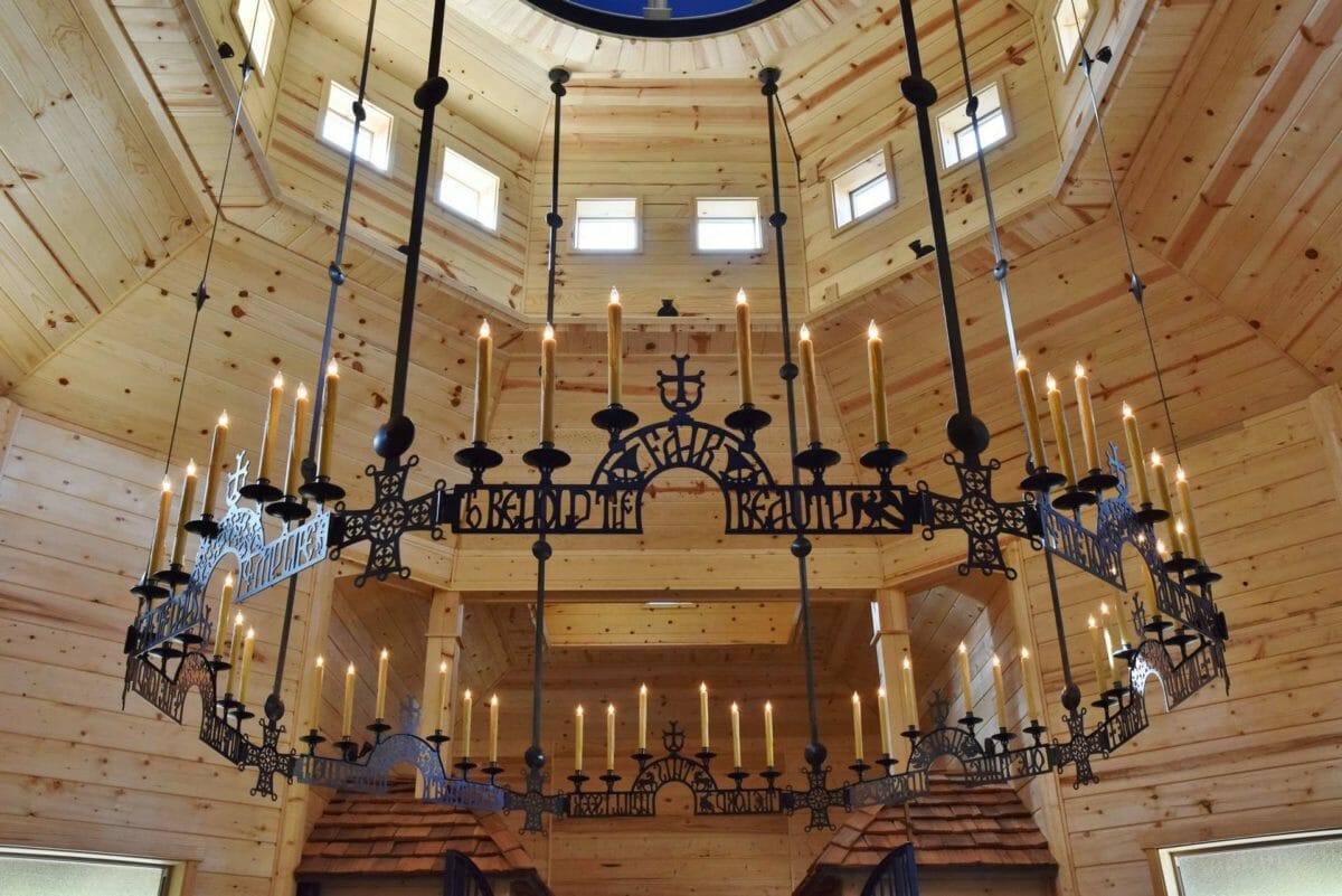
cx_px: 671
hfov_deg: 61.9
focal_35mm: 30
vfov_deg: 43.6
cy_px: 448
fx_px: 1119
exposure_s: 1/80
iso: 400
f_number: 6.3
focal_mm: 20
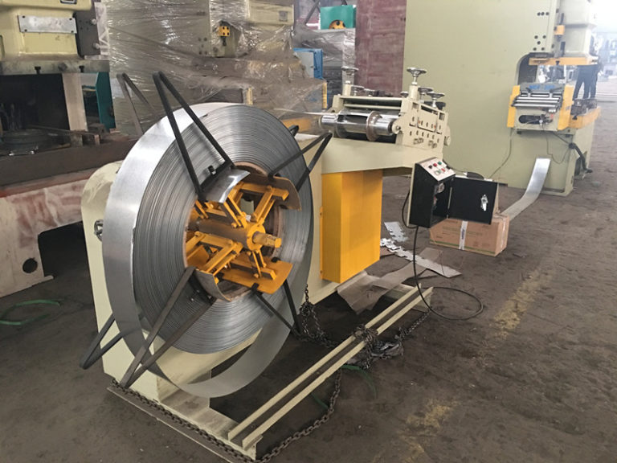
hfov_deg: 61.7
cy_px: 232
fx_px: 517
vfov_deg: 48.2
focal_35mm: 29
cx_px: 308
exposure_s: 1/8
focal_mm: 4.15
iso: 160
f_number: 2.2
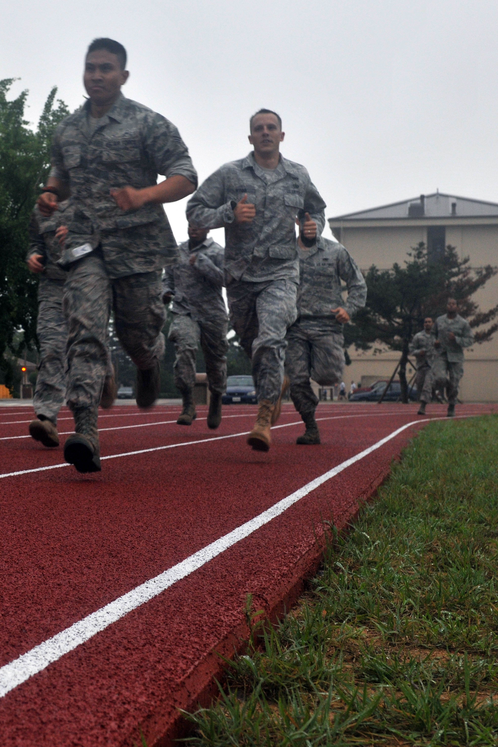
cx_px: 249
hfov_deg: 38.9
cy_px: 374
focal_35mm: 34
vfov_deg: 55.8
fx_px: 705
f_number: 6.3
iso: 320
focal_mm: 34
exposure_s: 1/100
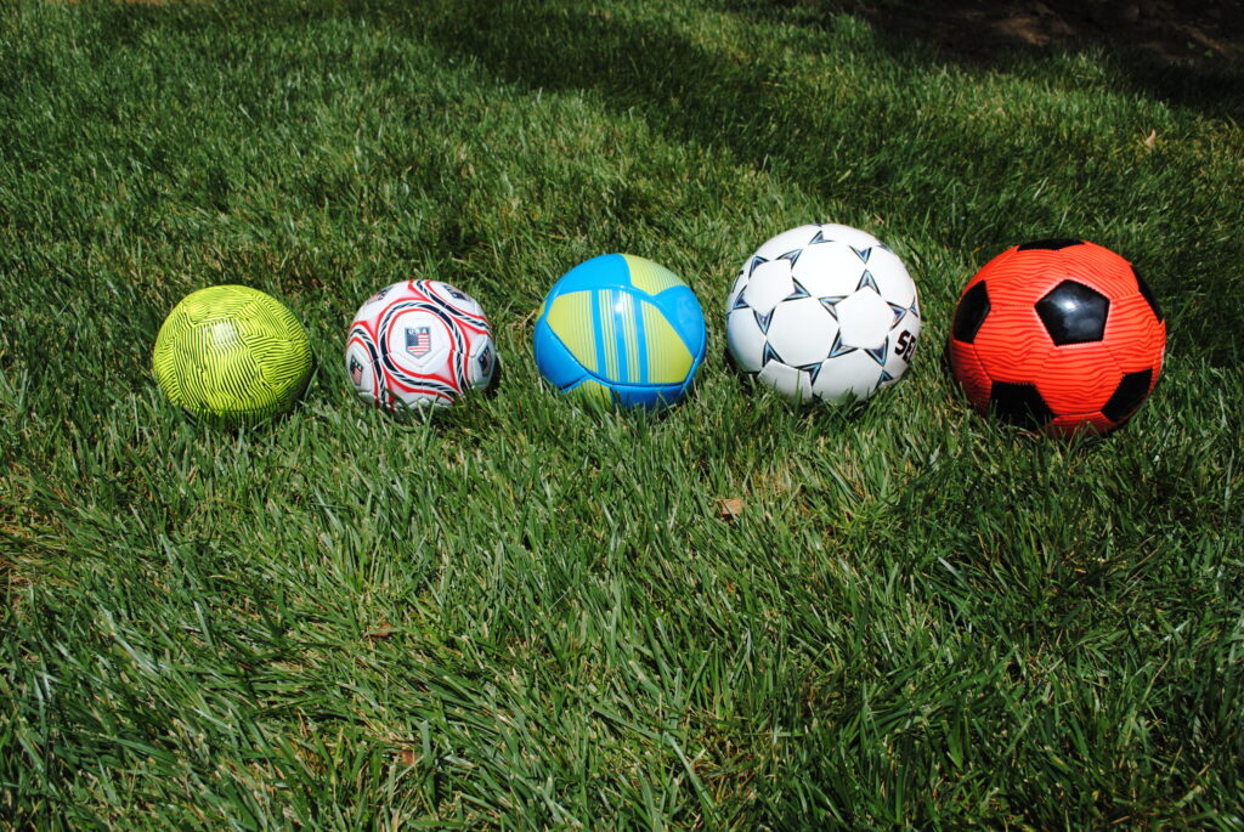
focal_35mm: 33
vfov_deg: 40.1
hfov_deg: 57.2
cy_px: 416
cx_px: 622
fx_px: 1141
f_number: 8
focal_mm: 22
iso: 100
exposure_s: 1/250
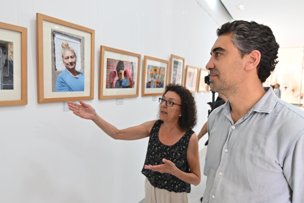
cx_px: 152
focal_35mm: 22
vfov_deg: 57.2
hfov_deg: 78.6
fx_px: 186
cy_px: 102
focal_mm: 15
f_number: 2.8
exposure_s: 1/200
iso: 800
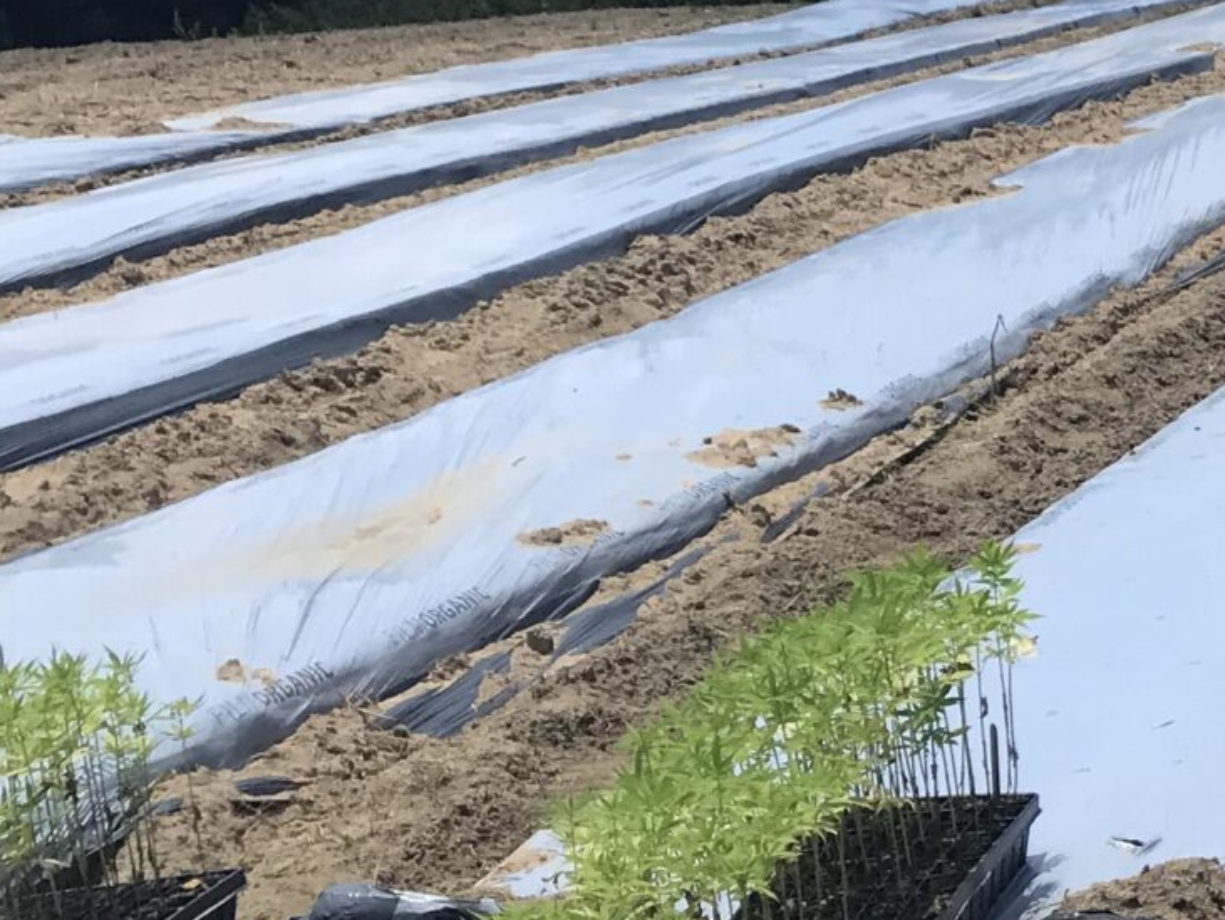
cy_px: 25
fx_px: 3470
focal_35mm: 98
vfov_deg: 14.9
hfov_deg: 18.1
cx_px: 1766
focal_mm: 3.99
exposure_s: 1/2994
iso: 20
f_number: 1.8
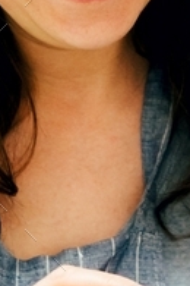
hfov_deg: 5.7
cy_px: 106
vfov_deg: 8.6
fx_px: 1900
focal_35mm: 240
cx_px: 126
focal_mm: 35
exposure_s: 1/160
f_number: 2.8
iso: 800
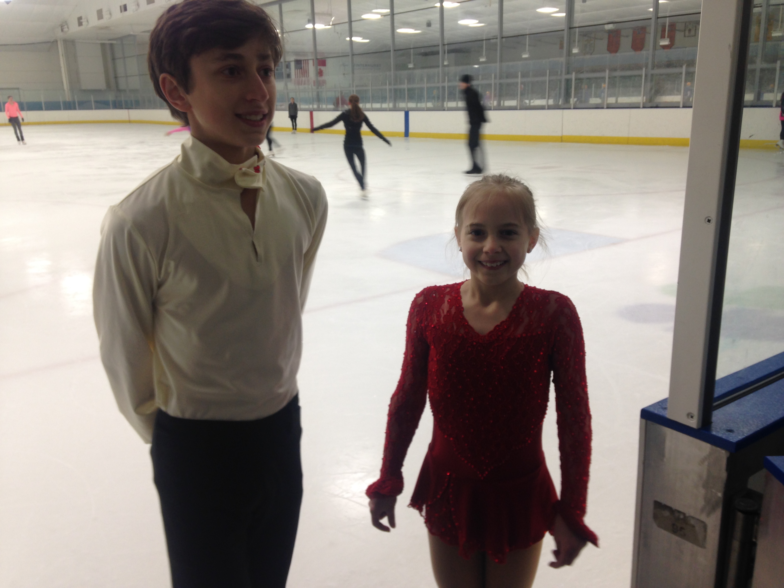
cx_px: 392
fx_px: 747
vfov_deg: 42.9
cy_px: 294
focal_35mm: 33
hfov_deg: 55.4
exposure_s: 1/20
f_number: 2.4
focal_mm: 4.12
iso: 50
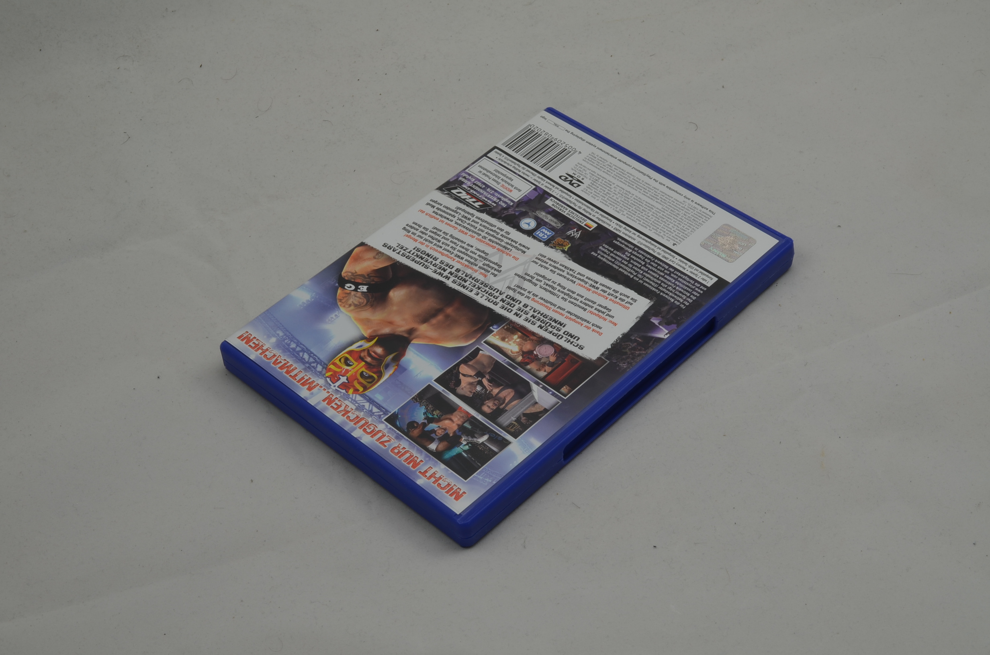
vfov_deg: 22.5
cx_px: 495
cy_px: 328
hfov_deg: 33.5
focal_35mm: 60
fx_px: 1647
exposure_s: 1/3
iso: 100
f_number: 20
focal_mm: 40
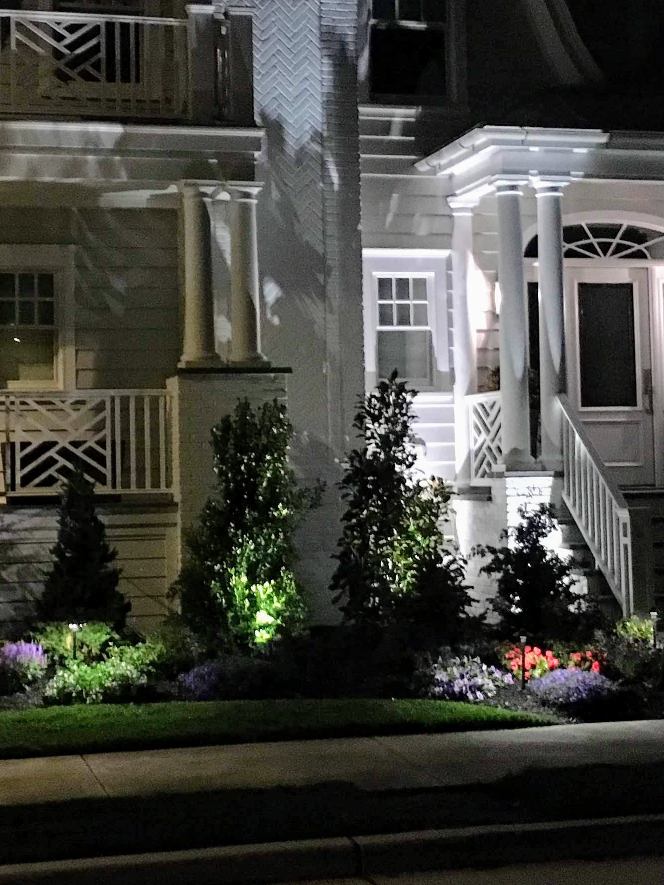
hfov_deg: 22.2
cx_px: 291
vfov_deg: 29.3
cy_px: 361
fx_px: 1688
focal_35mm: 66
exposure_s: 1/15
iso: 500
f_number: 2.2
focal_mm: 4.15
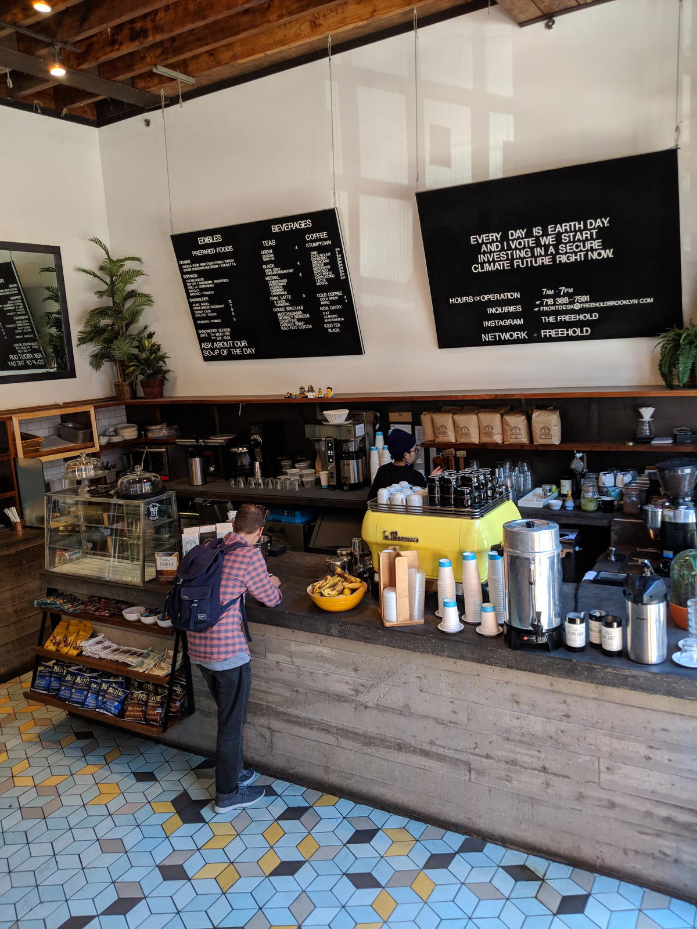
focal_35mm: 27
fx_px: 725
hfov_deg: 51.4
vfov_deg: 65.3
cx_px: 348
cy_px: 464
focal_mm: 4.44
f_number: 1.8
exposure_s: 1/120
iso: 180
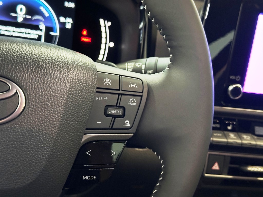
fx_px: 365
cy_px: 98
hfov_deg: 39.7
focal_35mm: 48
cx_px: 132
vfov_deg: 30.3
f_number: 1.78
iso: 640
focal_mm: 6.86
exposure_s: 1/24
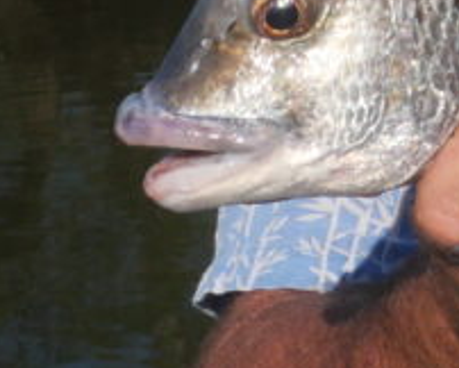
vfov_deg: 8.4
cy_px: -491
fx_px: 2325
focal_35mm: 171
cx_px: 891
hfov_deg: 10.4
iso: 200
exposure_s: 1/1300
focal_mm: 12
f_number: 5.6
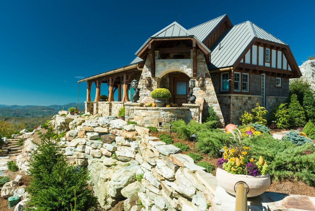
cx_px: 158
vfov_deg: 46.4
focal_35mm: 28
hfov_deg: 65.5
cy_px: 106
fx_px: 245
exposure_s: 1/60
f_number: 8
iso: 100
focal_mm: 28
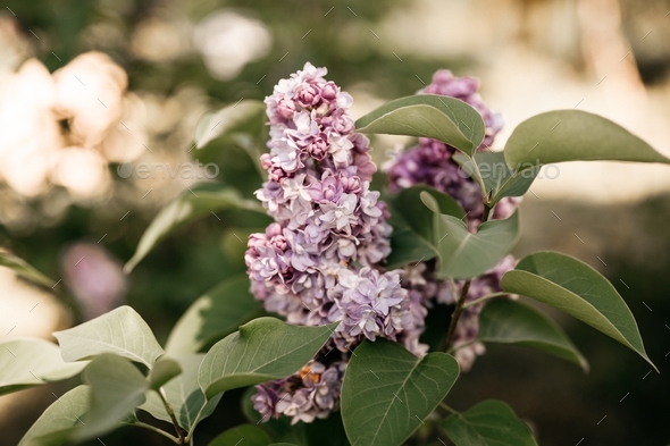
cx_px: 335
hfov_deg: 39.6
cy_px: 223
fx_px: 930
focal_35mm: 50
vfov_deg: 27.0
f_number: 2.2
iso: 100
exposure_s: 1/800
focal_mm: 50
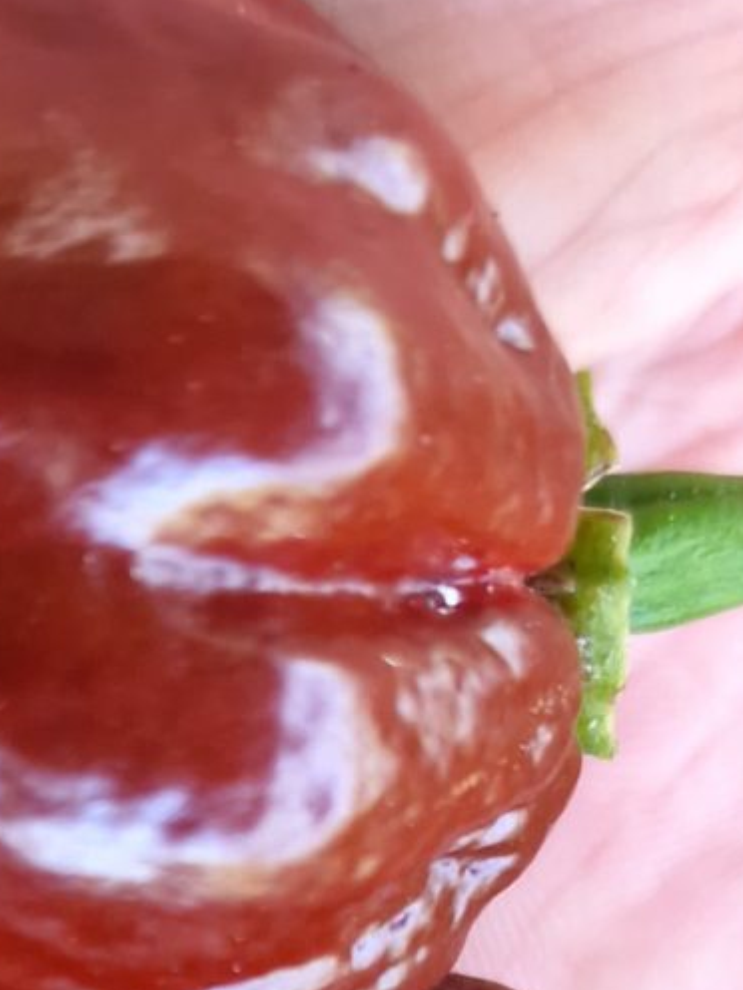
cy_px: 1289
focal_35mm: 95
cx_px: 385
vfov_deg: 19.1
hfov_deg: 15.6
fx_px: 2719
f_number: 1.8
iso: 100
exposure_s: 1/60
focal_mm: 6.4
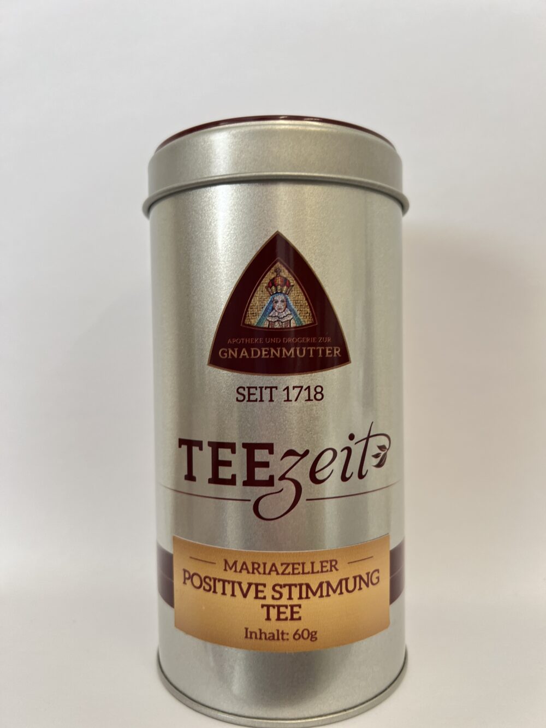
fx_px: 547
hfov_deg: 53.1
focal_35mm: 26
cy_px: 364
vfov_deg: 67.3
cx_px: 273
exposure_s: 1/100
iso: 125
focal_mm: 5.7
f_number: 1.5
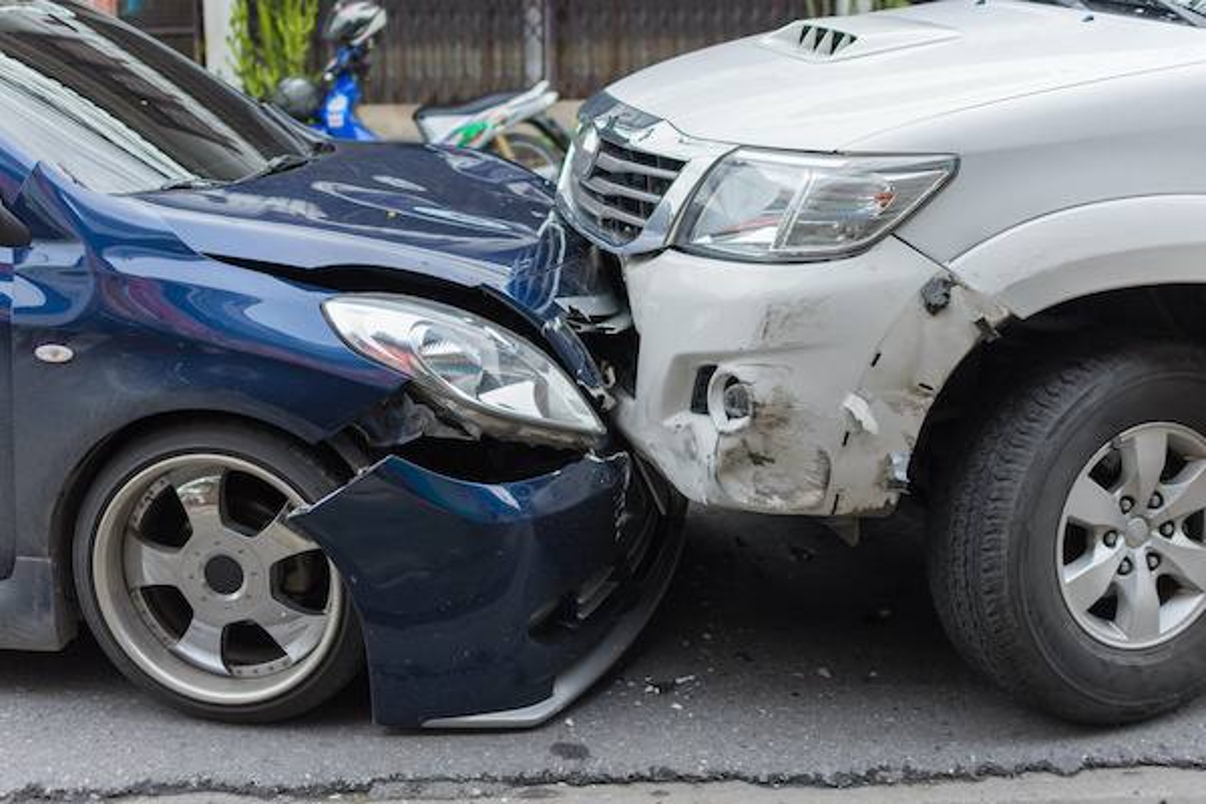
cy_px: 402
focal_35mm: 52
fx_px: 1759
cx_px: 603
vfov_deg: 25.8
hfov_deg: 37.9
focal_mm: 35
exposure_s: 1/125
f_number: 2.2
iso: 125
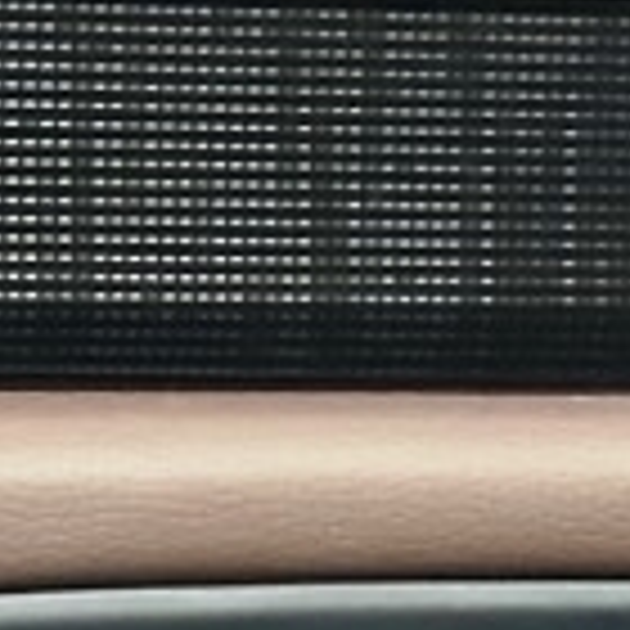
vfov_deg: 5.5
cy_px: 1269
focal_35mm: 310
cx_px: 207
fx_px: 6383
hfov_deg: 5.6
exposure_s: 1/30
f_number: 1.78
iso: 640
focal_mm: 6.86
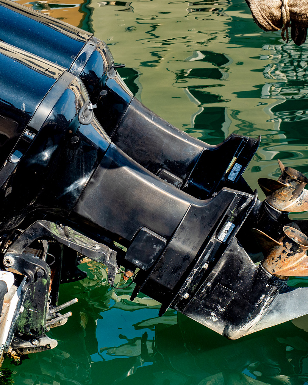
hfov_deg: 16.3
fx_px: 1072
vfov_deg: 20.4
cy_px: 188
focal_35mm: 94
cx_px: 125
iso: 200
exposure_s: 1/320
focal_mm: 34
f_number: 6.3
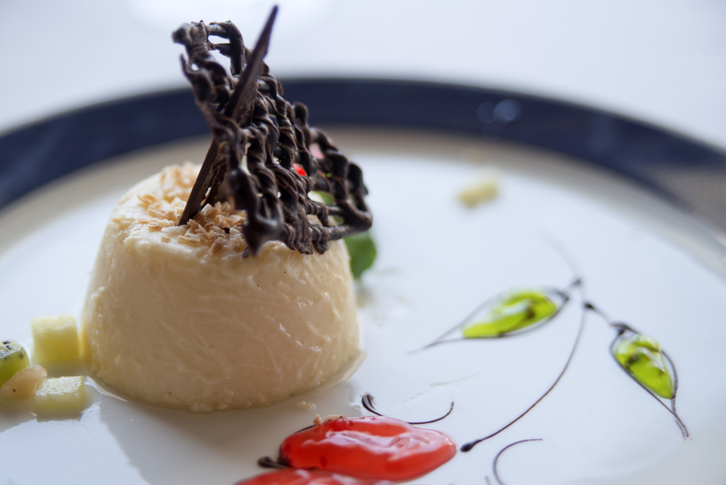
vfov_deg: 17.1
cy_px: 254
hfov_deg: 25.3
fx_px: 1614
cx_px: 339
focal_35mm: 80
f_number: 3.2
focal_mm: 70
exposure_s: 1/500
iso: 800
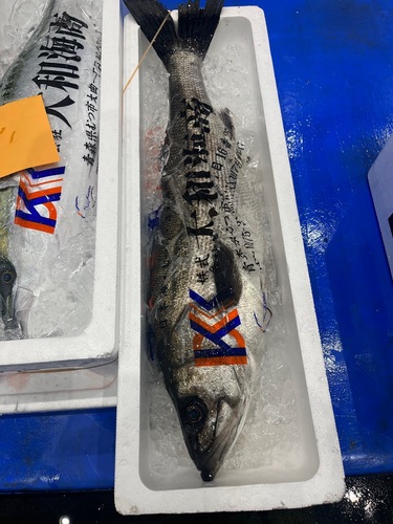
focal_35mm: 26
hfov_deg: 53.1
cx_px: 196
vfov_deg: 67.3
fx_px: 394
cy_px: 262
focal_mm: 5.1
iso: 50
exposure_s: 1/122
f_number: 1.6
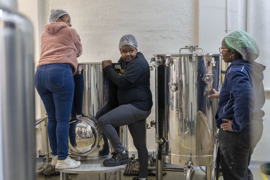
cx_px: 135
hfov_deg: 39.6
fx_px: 375
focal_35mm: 50
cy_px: 90
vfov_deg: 27.0
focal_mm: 50
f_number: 2
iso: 800
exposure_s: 1/50
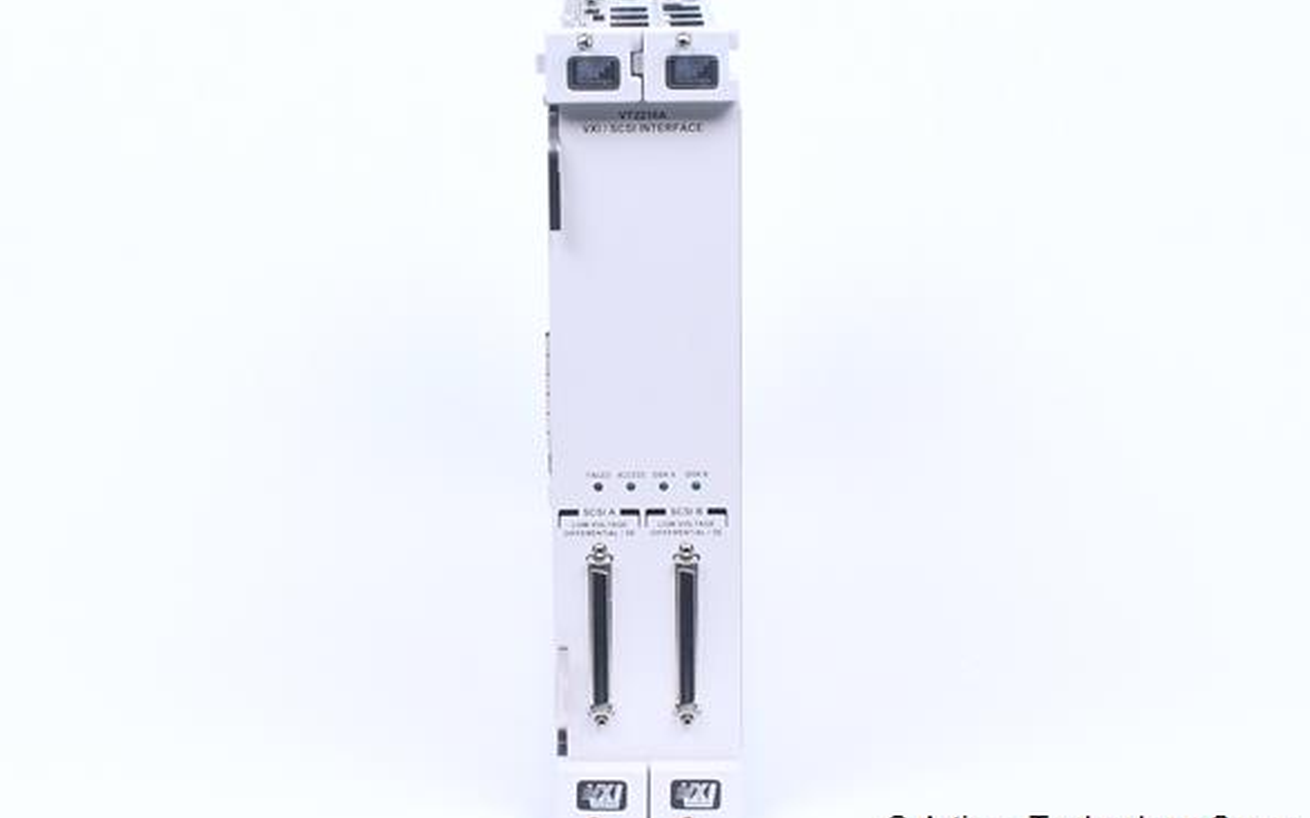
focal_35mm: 48
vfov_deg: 26.9
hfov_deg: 41.8
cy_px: 405
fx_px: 1713
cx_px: 648
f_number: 14
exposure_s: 1/200
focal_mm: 31
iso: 200
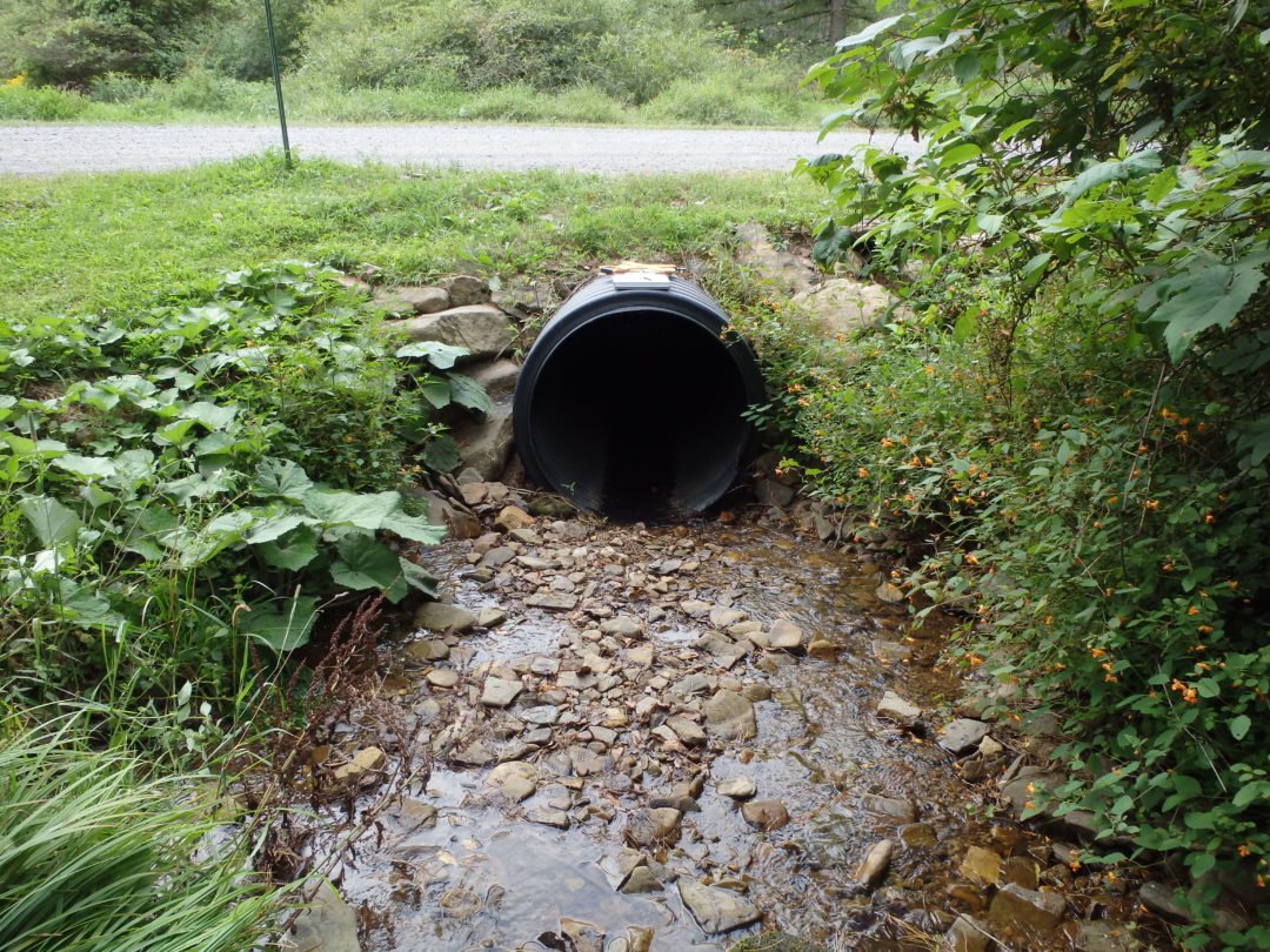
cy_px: 476
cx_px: 635
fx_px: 1027
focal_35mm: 28
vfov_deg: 49.7
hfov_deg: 63.4
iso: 125
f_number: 3.9
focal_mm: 5
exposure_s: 1/80
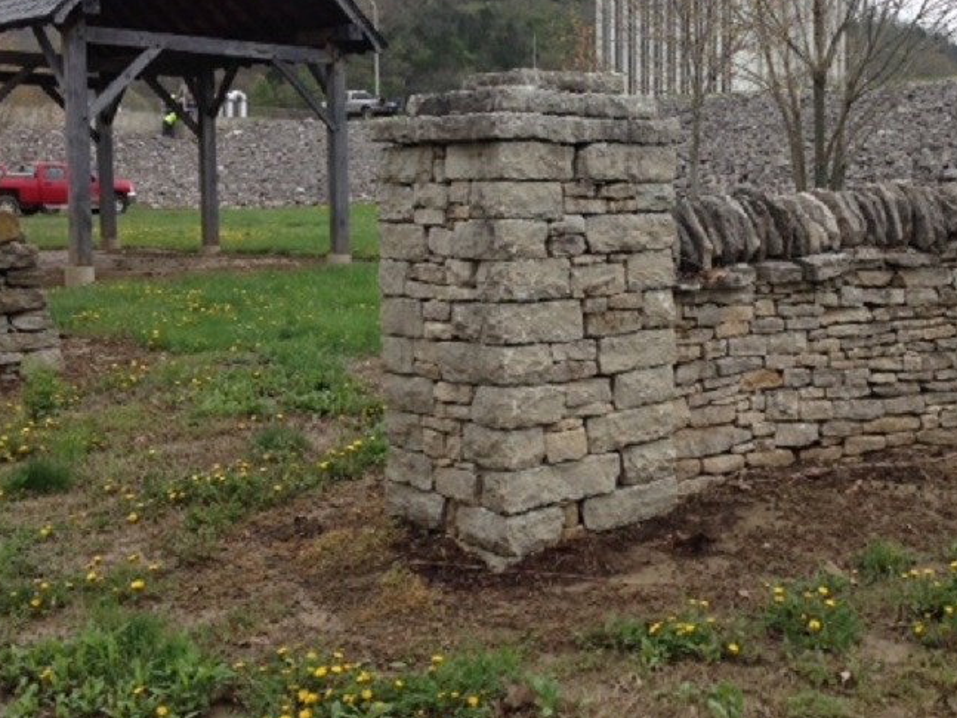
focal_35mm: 49
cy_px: 299
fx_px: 1354
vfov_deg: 29.6
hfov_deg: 38.3
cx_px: 669
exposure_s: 1/809
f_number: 2.4
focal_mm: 4.13
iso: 50
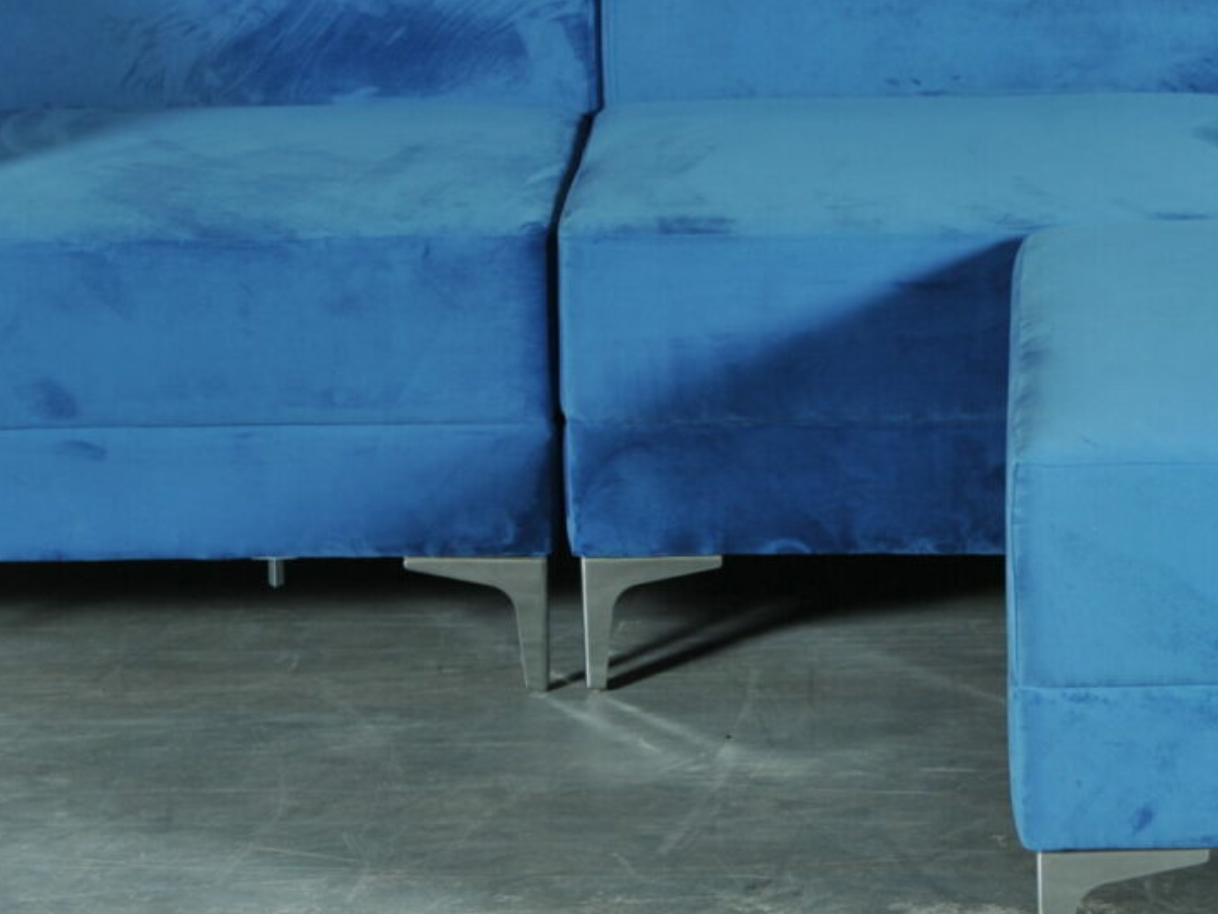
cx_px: 941
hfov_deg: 11.9
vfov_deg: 9.0
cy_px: 267
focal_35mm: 165
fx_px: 5806
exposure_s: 1/125
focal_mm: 60
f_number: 6.3
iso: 320
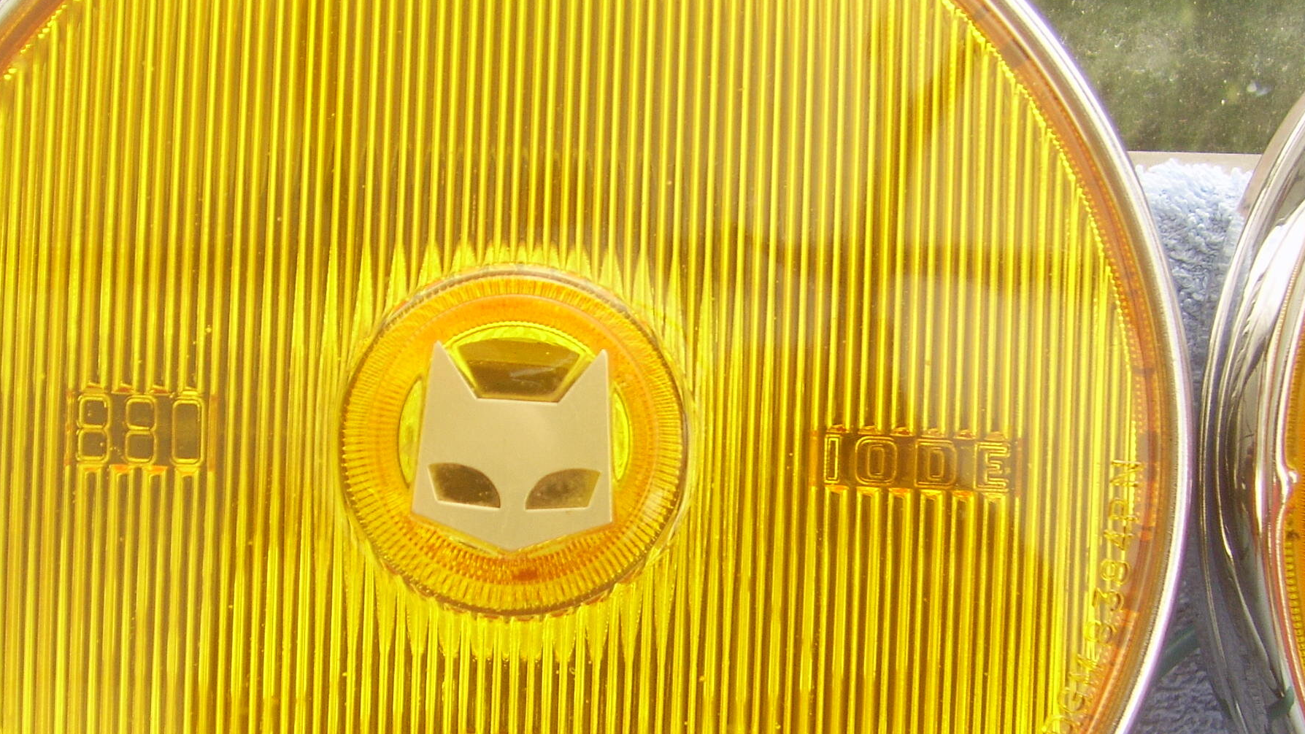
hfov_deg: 34.8
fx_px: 2076
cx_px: 563
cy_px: 502
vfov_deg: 20.0
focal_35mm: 60
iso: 50
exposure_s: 1/100
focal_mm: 7.8
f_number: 3.2
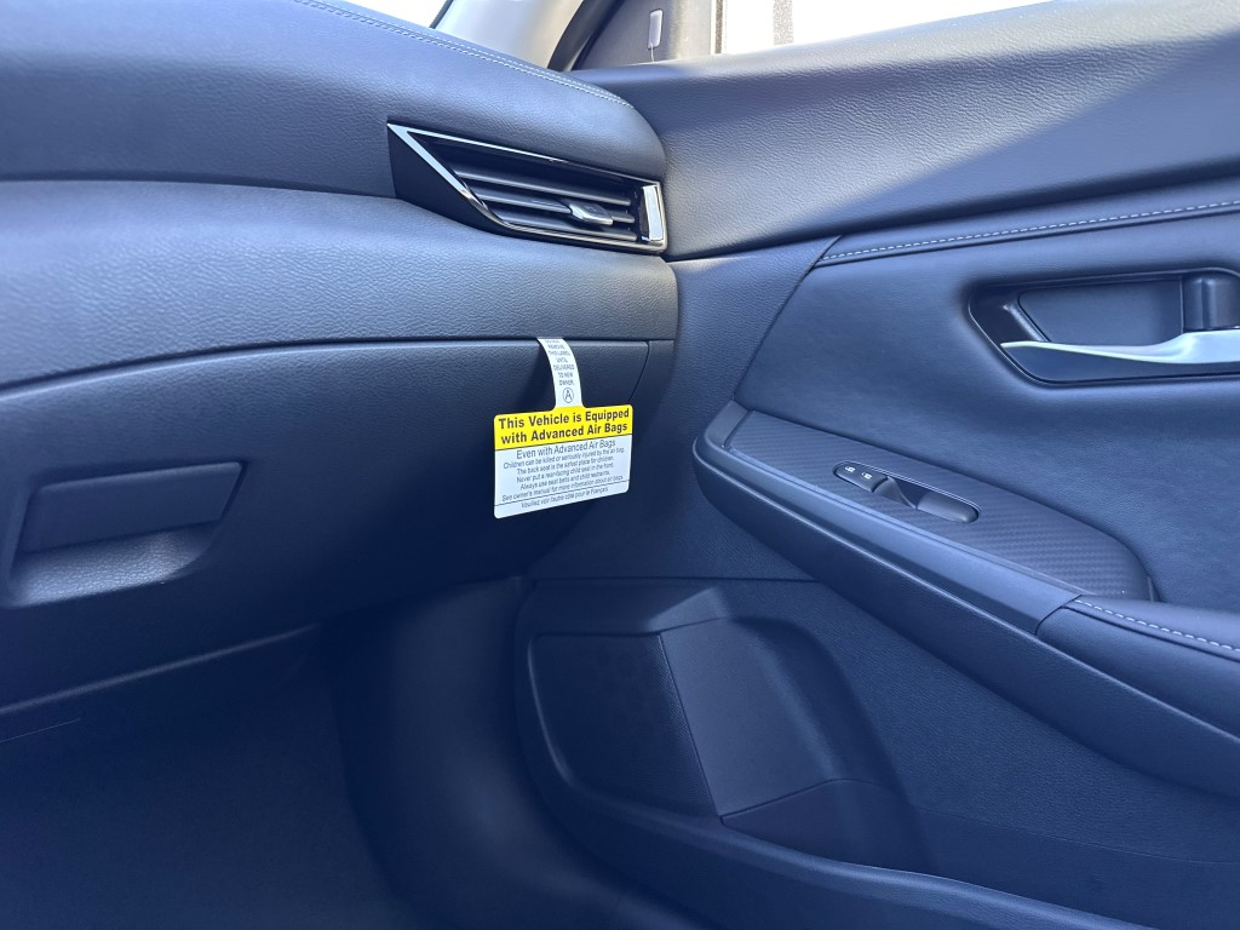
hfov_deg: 71.6
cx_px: 620
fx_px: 860
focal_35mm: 24
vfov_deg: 56.8
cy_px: 465
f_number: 1.78
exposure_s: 1/88
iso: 250
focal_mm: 6.86
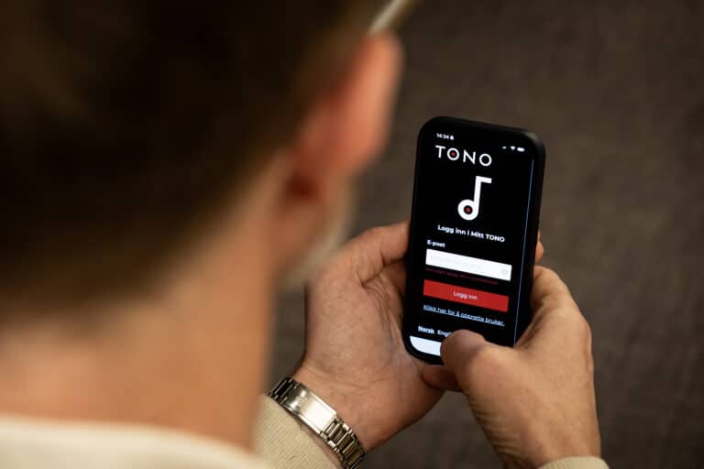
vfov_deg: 16.5
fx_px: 1623
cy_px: 234
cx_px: 352
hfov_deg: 24.5
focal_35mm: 83
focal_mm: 55
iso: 1000
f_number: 4
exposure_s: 1/100
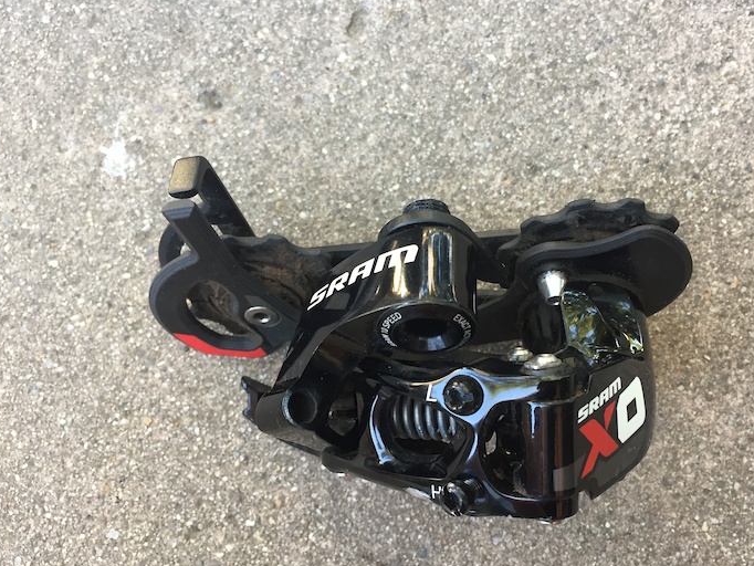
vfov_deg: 41.8
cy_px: 310
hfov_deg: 53.9
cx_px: 410
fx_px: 741
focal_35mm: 34
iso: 64
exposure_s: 1/30
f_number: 2.2
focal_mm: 4.15
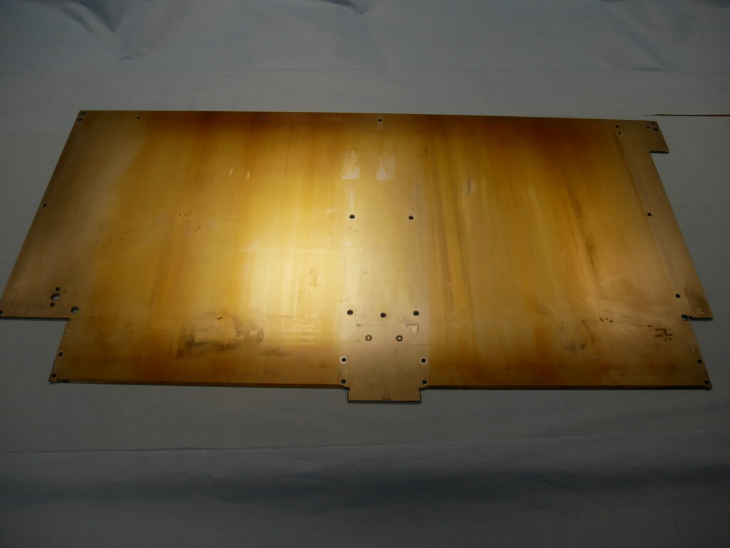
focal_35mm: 24
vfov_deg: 56.9
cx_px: 365
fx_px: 506
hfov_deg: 71.6
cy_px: 274
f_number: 3.5
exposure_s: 1/60
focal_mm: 12
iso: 200
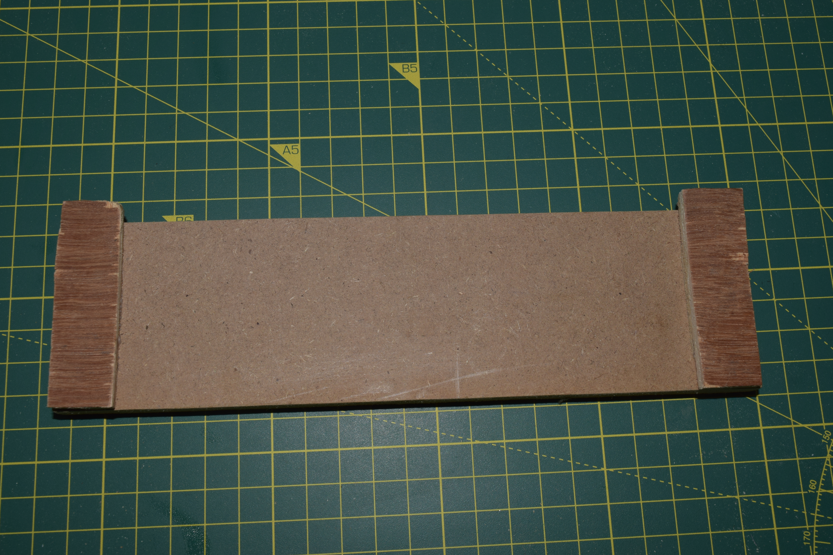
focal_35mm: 39
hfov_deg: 49.6
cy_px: 278
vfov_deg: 34.2
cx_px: 416
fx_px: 902
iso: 100
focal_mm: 26
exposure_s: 1/60
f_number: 11
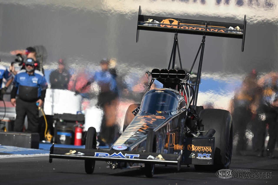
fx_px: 3859
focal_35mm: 500
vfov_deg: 2.7
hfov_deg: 4.1
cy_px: 92
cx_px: 139
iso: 200
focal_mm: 500
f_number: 7.1
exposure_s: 1/1600
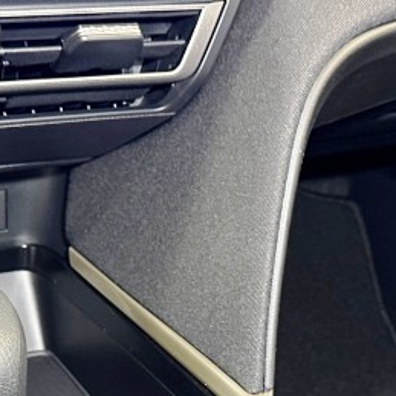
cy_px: 428
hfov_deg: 20.6
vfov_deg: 19.8
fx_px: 1087
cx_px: 203
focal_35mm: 84
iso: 1000
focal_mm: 6.86
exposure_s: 1/30
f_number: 1.78
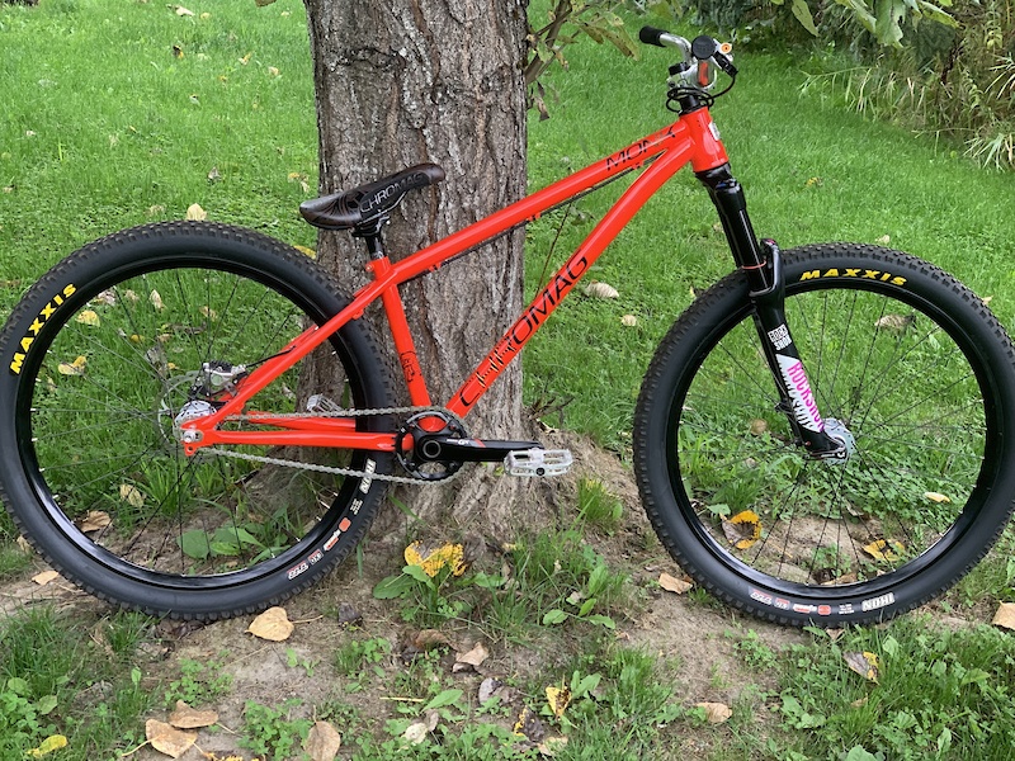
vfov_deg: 28.0
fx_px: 1525
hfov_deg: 36.8
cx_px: 508
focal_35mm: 52
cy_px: 380
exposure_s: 1/122
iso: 100
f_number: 2.4
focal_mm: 6
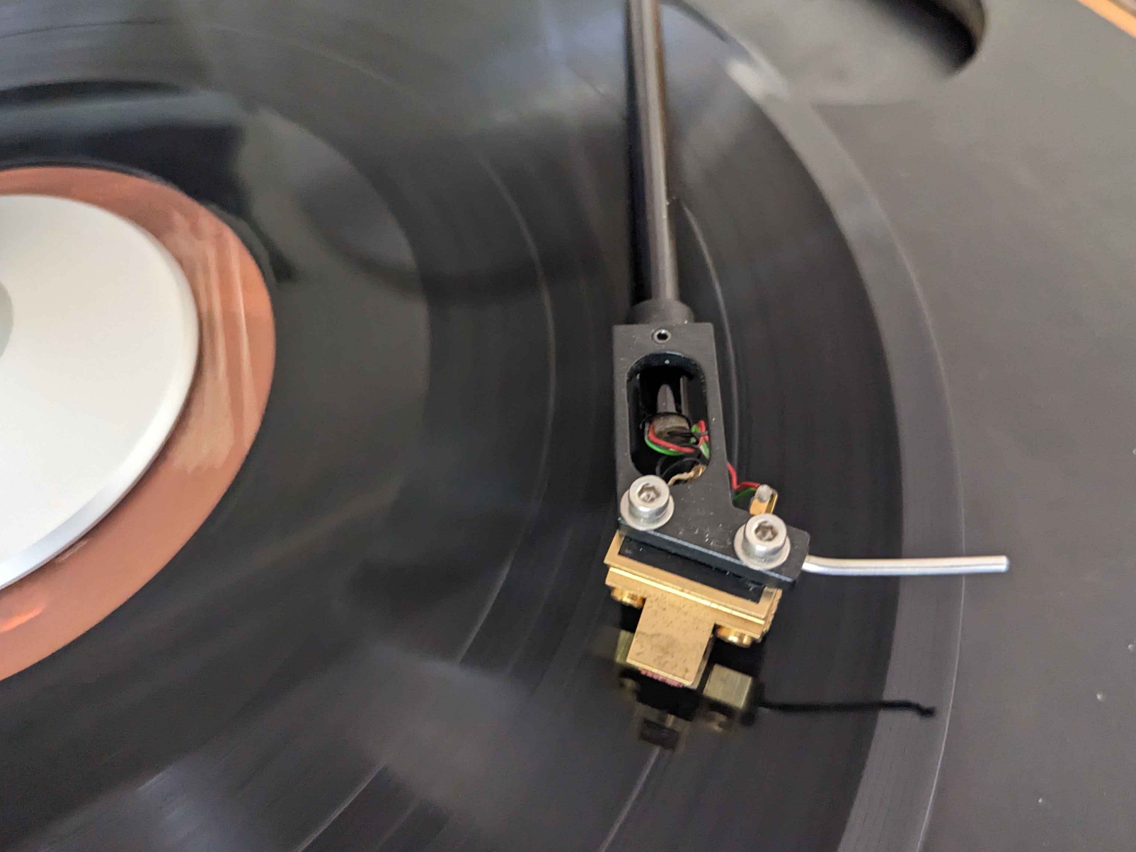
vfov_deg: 48.2
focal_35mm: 29
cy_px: 429
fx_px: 952
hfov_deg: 61.6
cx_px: 590
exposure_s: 1/43.1
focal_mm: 4.38
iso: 738
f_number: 1.73
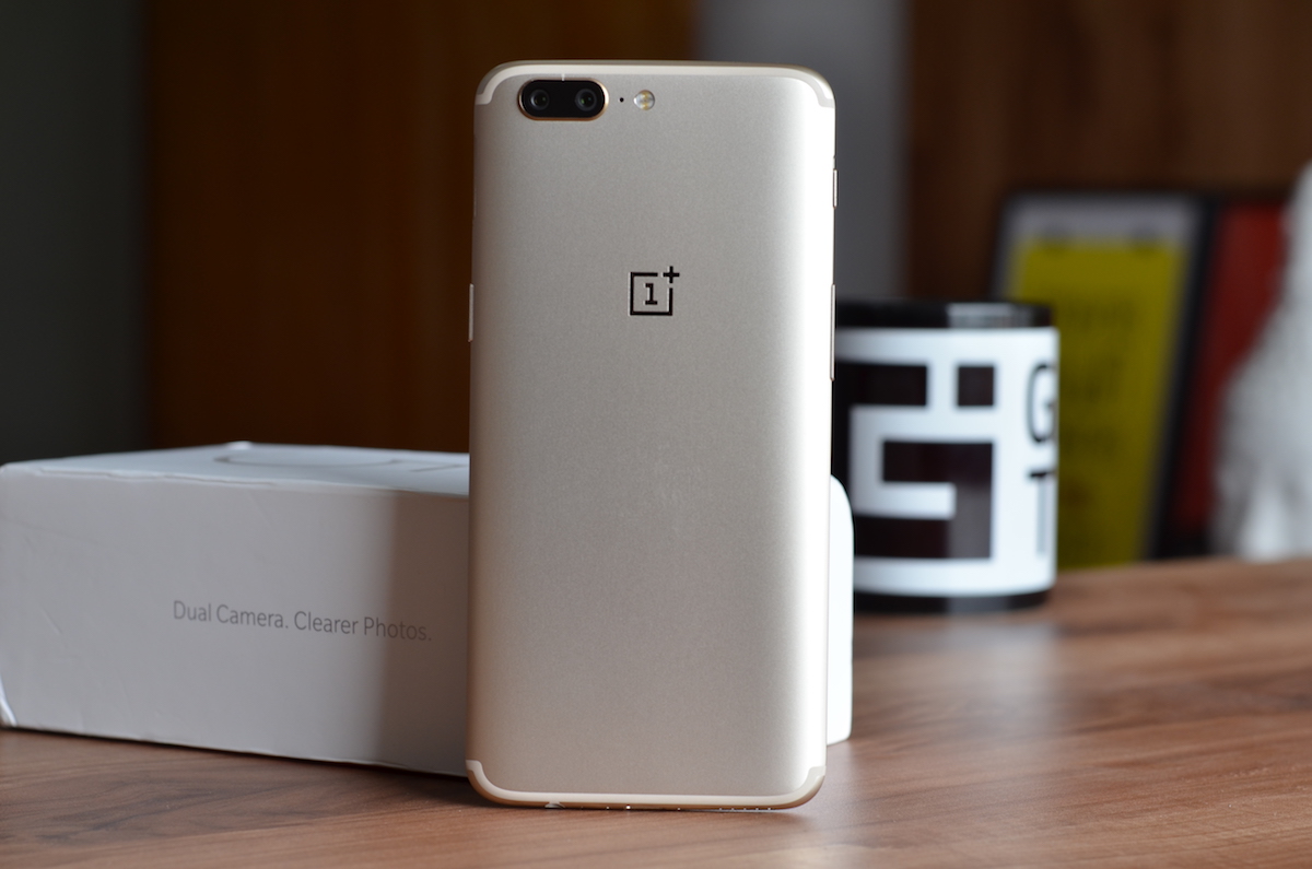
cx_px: 656
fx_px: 2728
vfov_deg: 18.1
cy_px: 434
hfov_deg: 27.0
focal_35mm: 75
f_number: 5.6
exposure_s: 1/125
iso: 200
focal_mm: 50
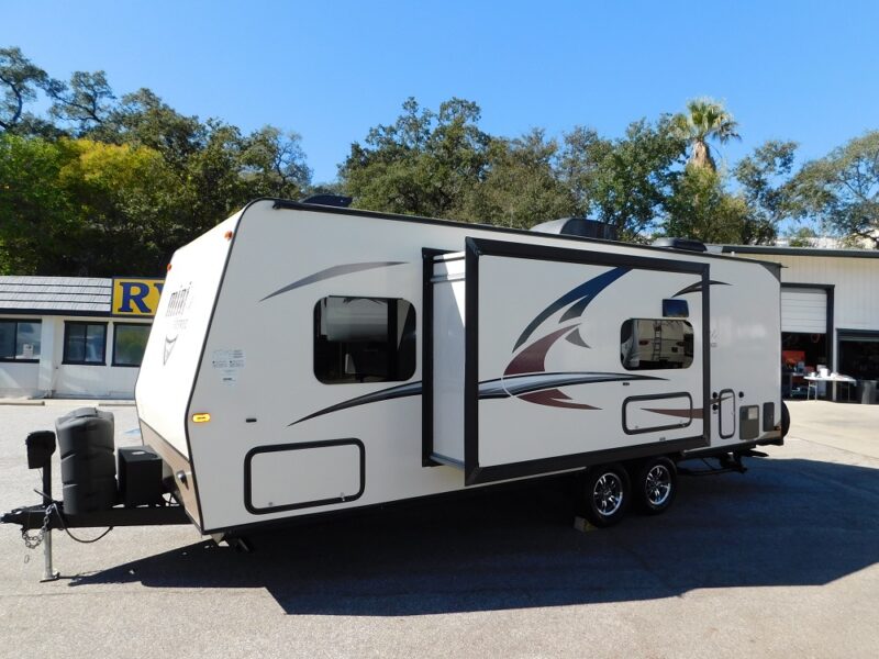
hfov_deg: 73.9
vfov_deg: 58.9
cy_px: 330
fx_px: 584
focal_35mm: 23
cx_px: 440
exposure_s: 1/1000
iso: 125
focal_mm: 4
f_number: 3
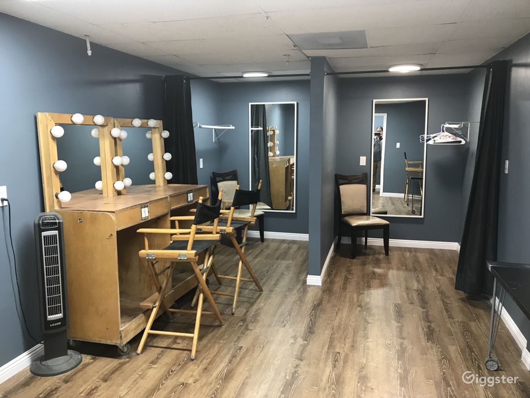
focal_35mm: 28
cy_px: 199
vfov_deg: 49.7
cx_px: 265
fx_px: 429
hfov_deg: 63.4
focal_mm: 3.99
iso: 40
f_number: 1.8
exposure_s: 1/17
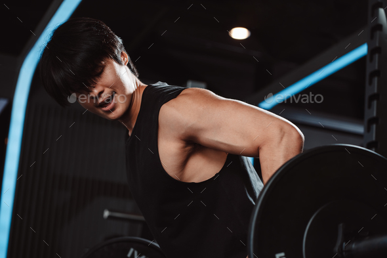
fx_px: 913
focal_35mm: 85
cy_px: 129
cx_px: 194
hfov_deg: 23.9
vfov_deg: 16.1
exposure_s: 1/320
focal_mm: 85
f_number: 4
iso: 400
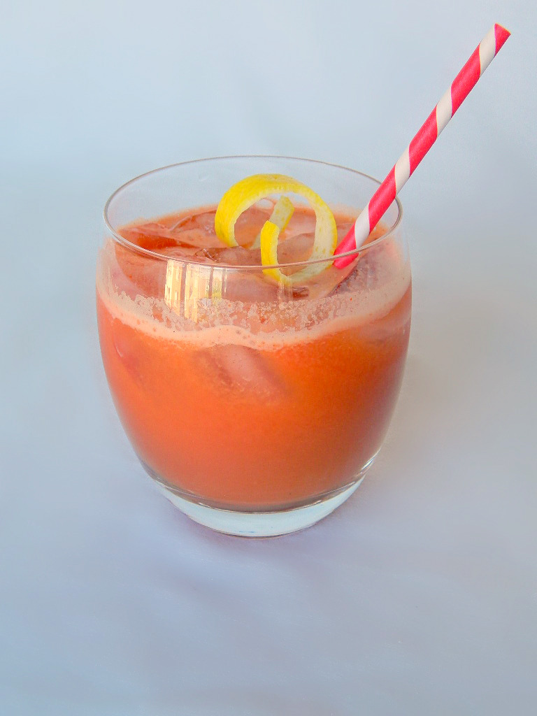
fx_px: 972
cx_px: 268
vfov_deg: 40.4
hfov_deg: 30.9
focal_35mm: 47
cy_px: 358
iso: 110
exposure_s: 1/50
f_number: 3.6
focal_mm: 8.4
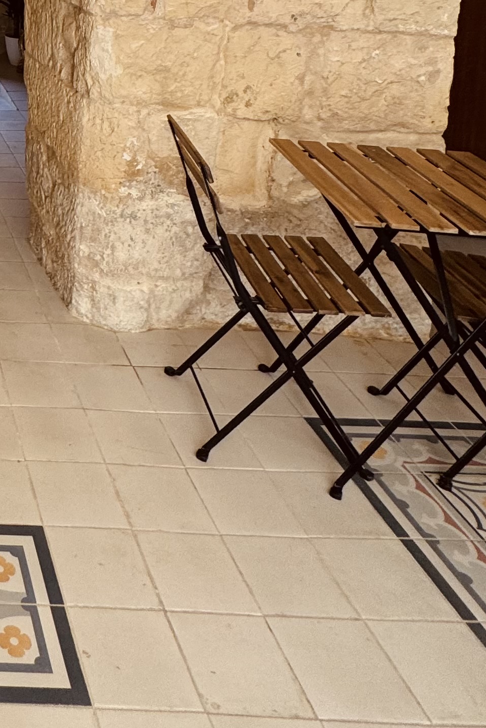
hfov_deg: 27.0
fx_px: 830
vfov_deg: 38.7
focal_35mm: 41
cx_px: -159
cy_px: -82
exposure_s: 1/99
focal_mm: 2.22
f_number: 2.2
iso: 64
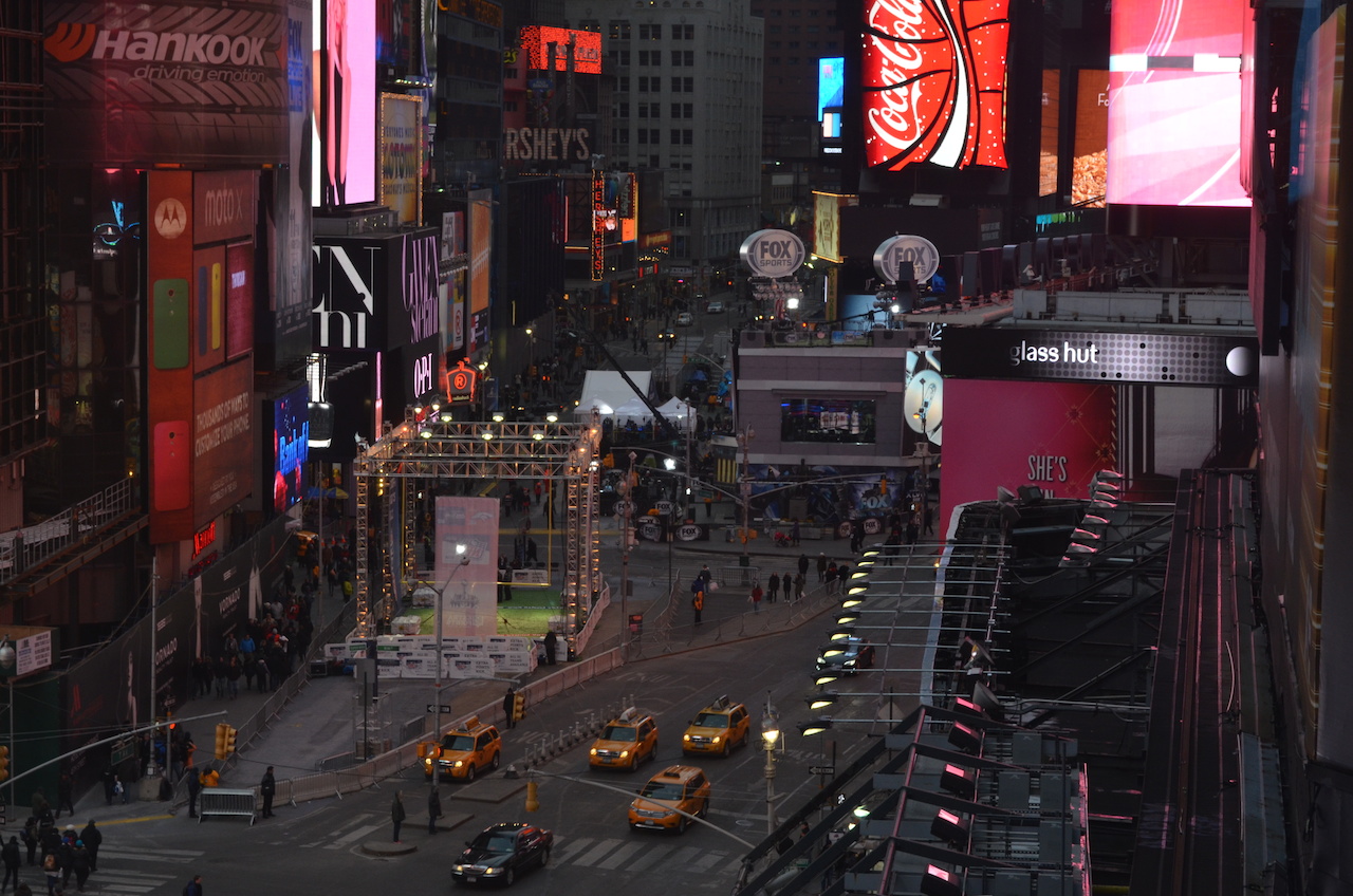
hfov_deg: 24.7
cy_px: 448
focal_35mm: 82
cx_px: 676
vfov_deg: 16.5
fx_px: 3094
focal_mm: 55
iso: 500
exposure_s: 1/40
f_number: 10
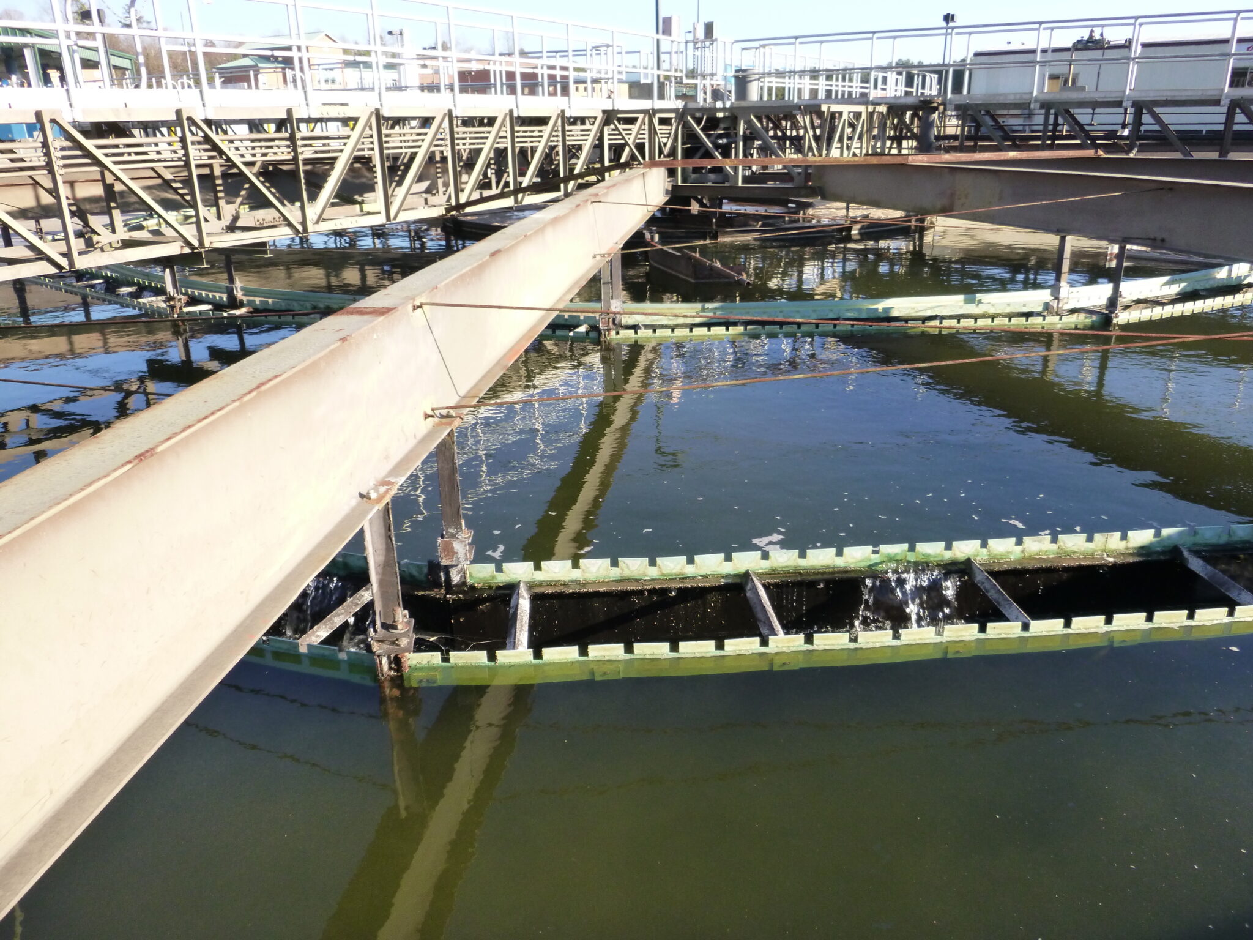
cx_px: 626
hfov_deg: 69.4
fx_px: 905
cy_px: 470
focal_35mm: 25
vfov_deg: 54.9
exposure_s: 1/200
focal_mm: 4.5
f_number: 3.9
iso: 160
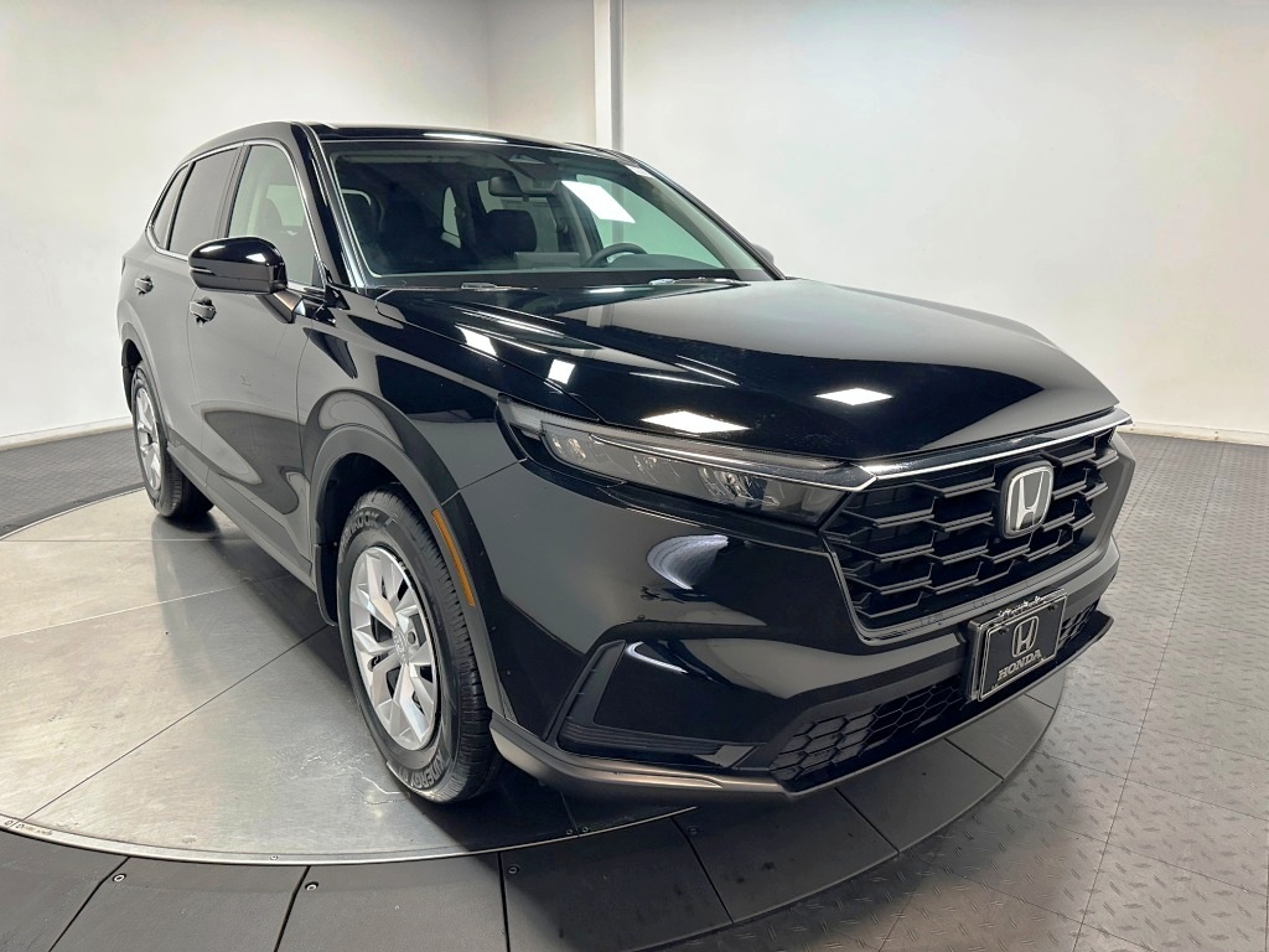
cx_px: 634
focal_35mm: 24
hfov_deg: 71.6
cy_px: 476
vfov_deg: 56.8
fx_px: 880
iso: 400
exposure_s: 1/60
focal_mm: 6.86
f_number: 1.78
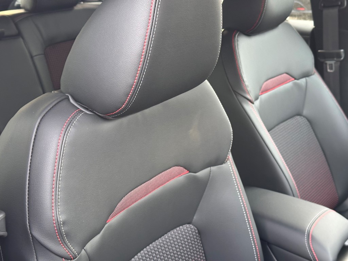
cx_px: 174
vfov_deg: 30.3
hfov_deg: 39.7
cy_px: 130
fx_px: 483
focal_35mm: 48
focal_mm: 6.86
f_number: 1.78
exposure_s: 1/60
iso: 200
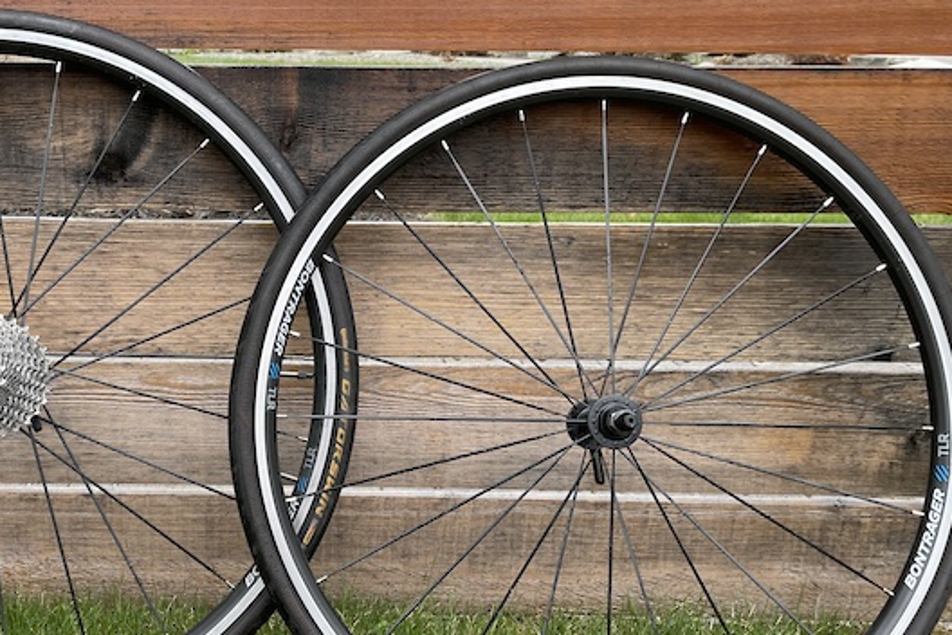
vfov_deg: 32.5
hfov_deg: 46.2
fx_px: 1084
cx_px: 278
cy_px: 397
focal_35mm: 41
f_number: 1.6
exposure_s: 1/428
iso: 32
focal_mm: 4.2
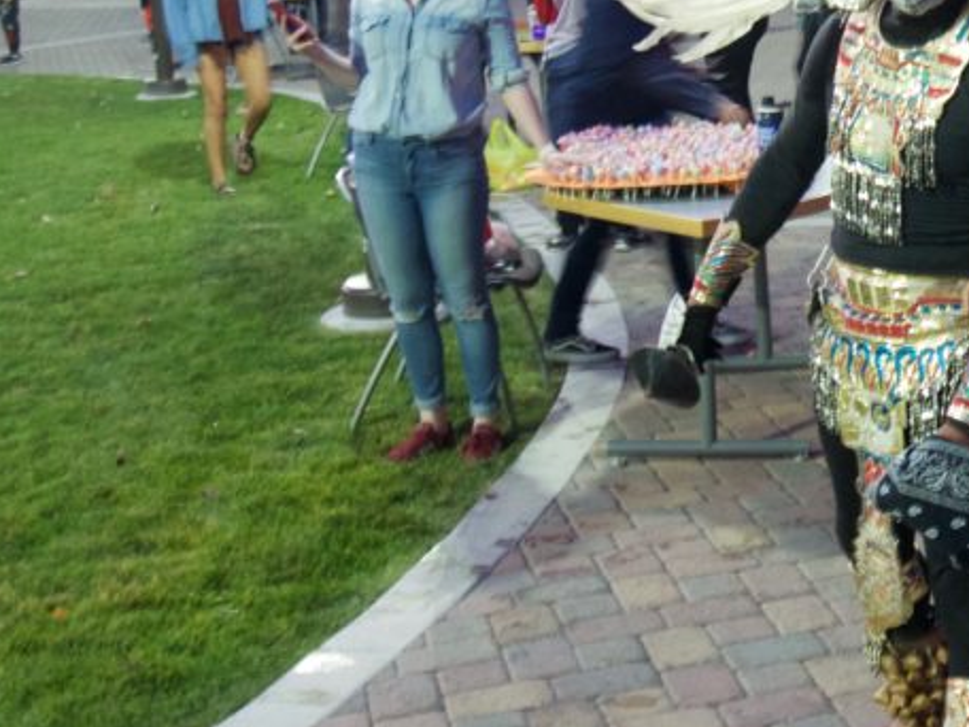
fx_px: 1959
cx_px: 1022
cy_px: 193
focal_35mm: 70
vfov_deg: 20.9
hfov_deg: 26.0
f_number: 5.3
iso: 1600
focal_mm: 14
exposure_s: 1/6
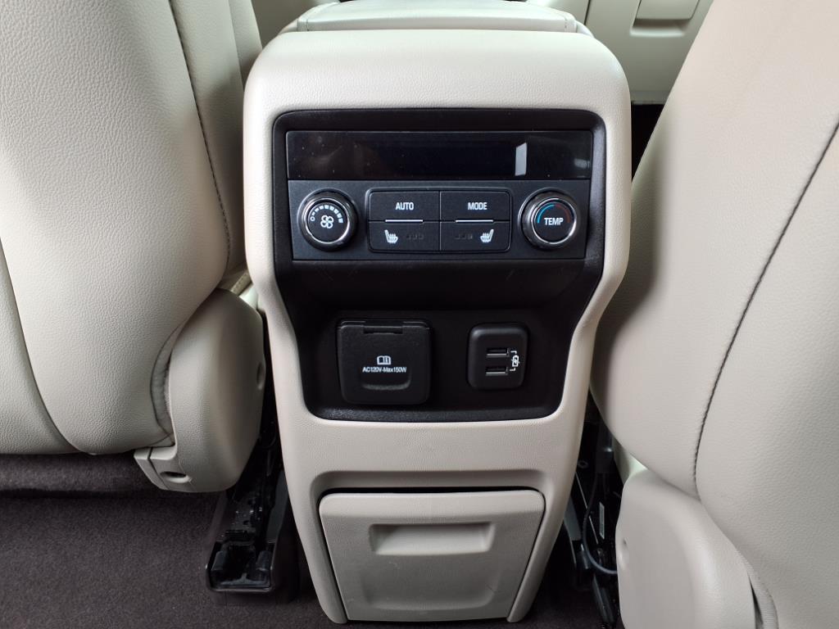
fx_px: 654
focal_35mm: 27
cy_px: 314
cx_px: 420
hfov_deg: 65.3
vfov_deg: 51.4
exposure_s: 1/40
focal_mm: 3.58
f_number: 1.9
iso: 64
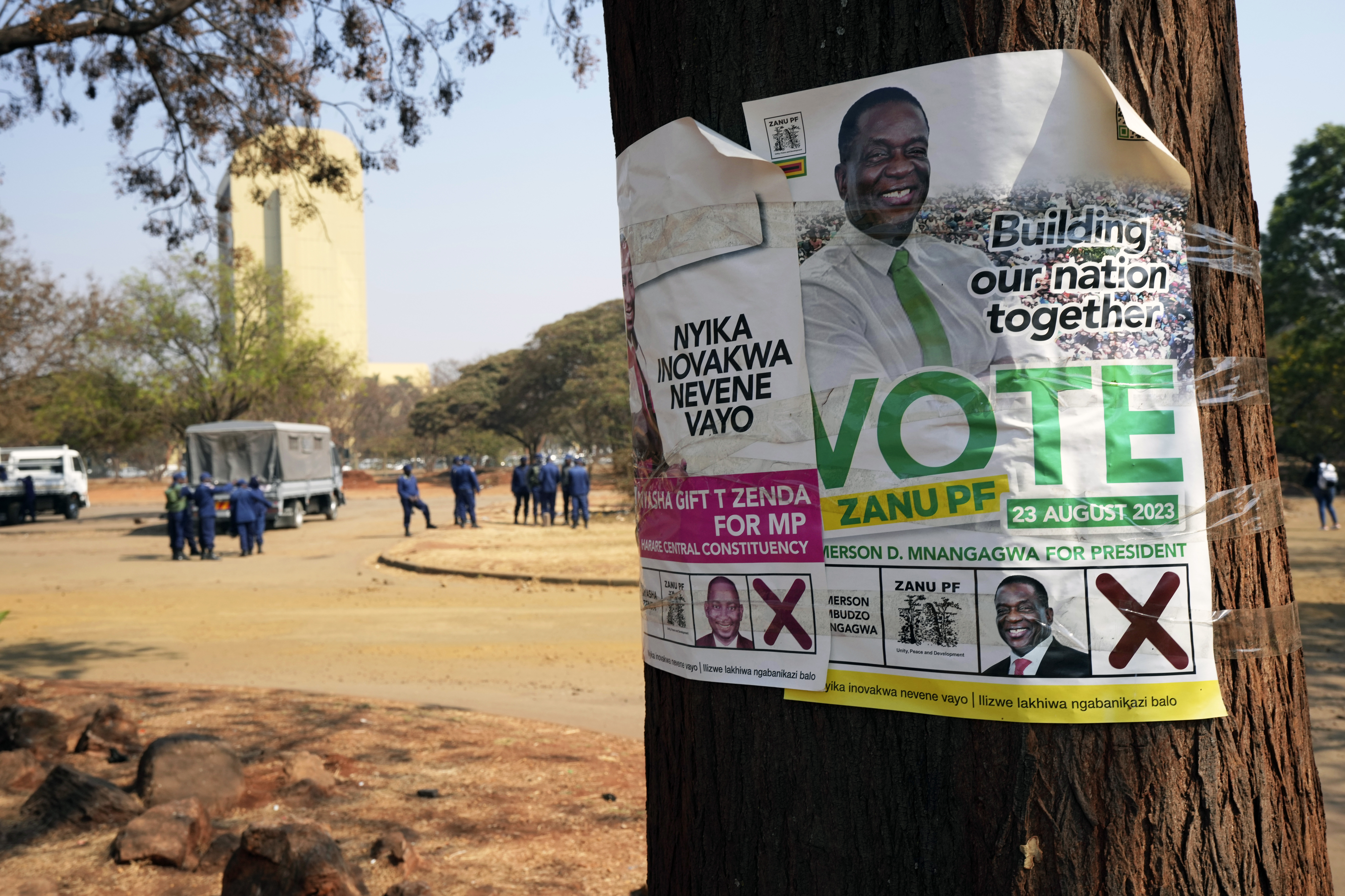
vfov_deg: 37.9
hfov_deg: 54.4
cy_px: 448
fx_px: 1308
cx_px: 672
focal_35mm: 35
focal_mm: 35
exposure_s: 1/800
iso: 500
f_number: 8
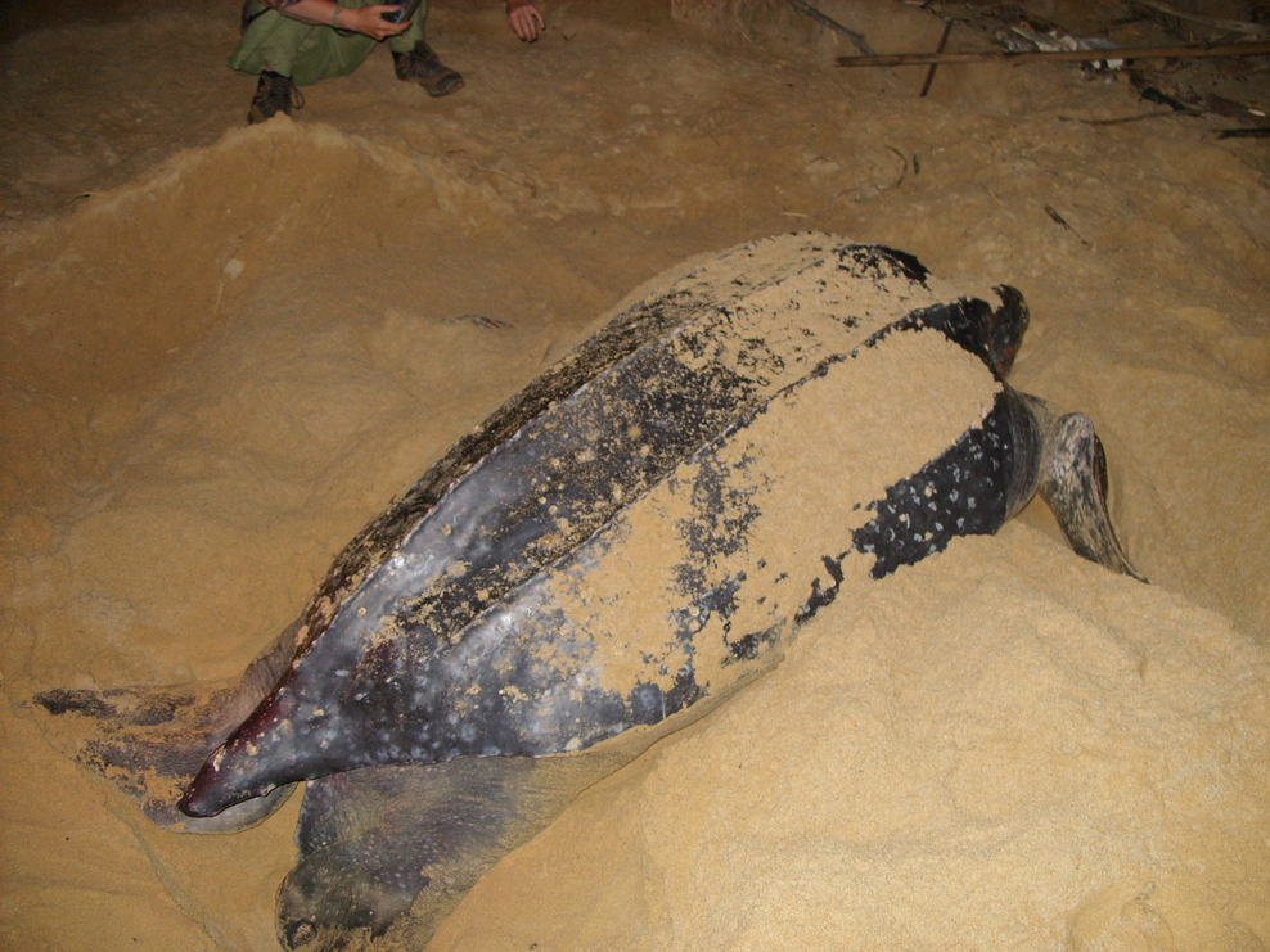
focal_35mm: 38
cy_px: 476
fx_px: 1394
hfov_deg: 49.0
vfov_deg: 37.7
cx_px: 635
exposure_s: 1/30
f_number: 2.8
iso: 300
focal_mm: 7.8
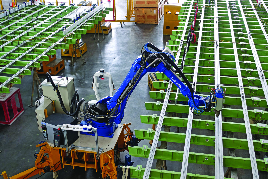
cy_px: 90
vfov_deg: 28.6
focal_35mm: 47
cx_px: 134
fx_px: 350
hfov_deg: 41.9
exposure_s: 1/50
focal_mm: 17.27
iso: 200
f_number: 2.8
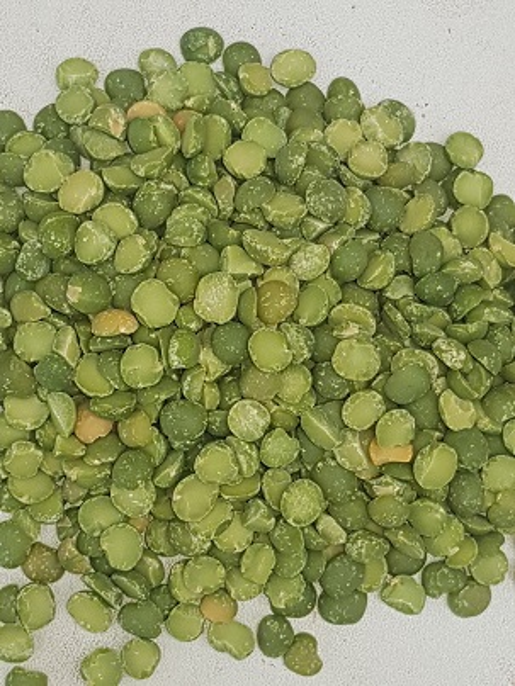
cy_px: 343
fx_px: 516
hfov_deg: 53.1
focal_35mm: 26
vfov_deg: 67.3
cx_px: 258
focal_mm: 4.2
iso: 40
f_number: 1.7
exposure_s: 1/388
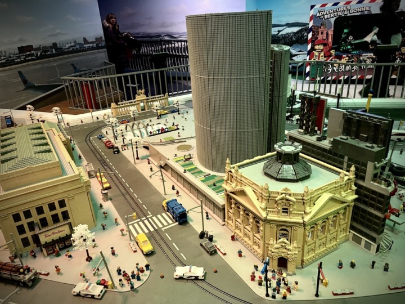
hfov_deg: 67.3
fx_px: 304
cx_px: 202
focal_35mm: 26
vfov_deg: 53.1
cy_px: 152
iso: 500
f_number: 1.6
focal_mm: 5.1
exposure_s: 1/30
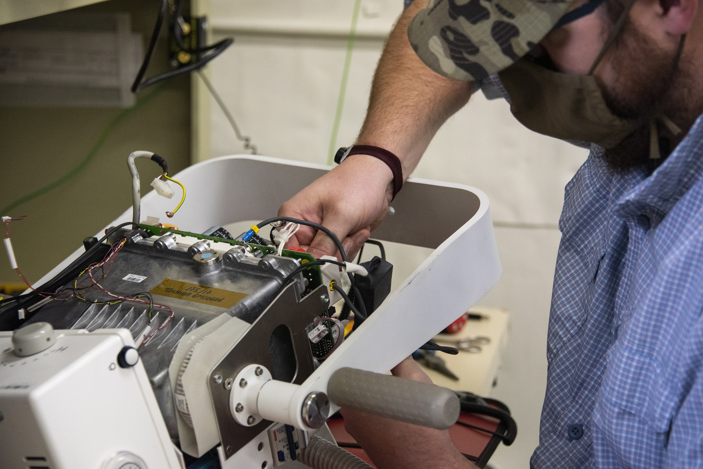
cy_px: 234
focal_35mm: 112
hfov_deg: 18.3
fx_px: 2188
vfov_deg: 12.2
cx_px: 352
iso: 3200
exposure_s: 1/400
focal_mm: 112
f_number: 5.3
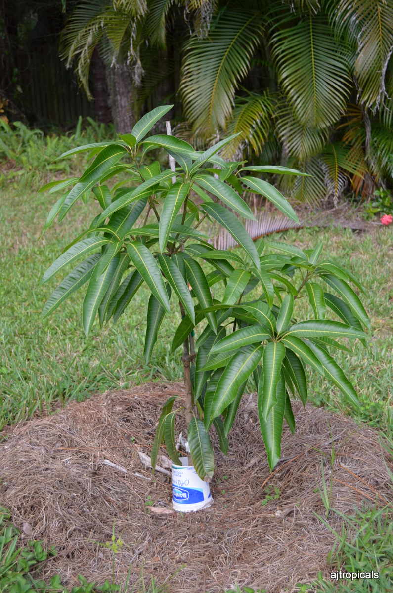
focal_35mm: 44
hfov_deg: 30.7
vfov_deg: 45.0
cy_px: 296
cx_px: 196
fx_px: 715
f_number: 4.5
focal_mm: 29
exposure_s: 1/400
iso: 400
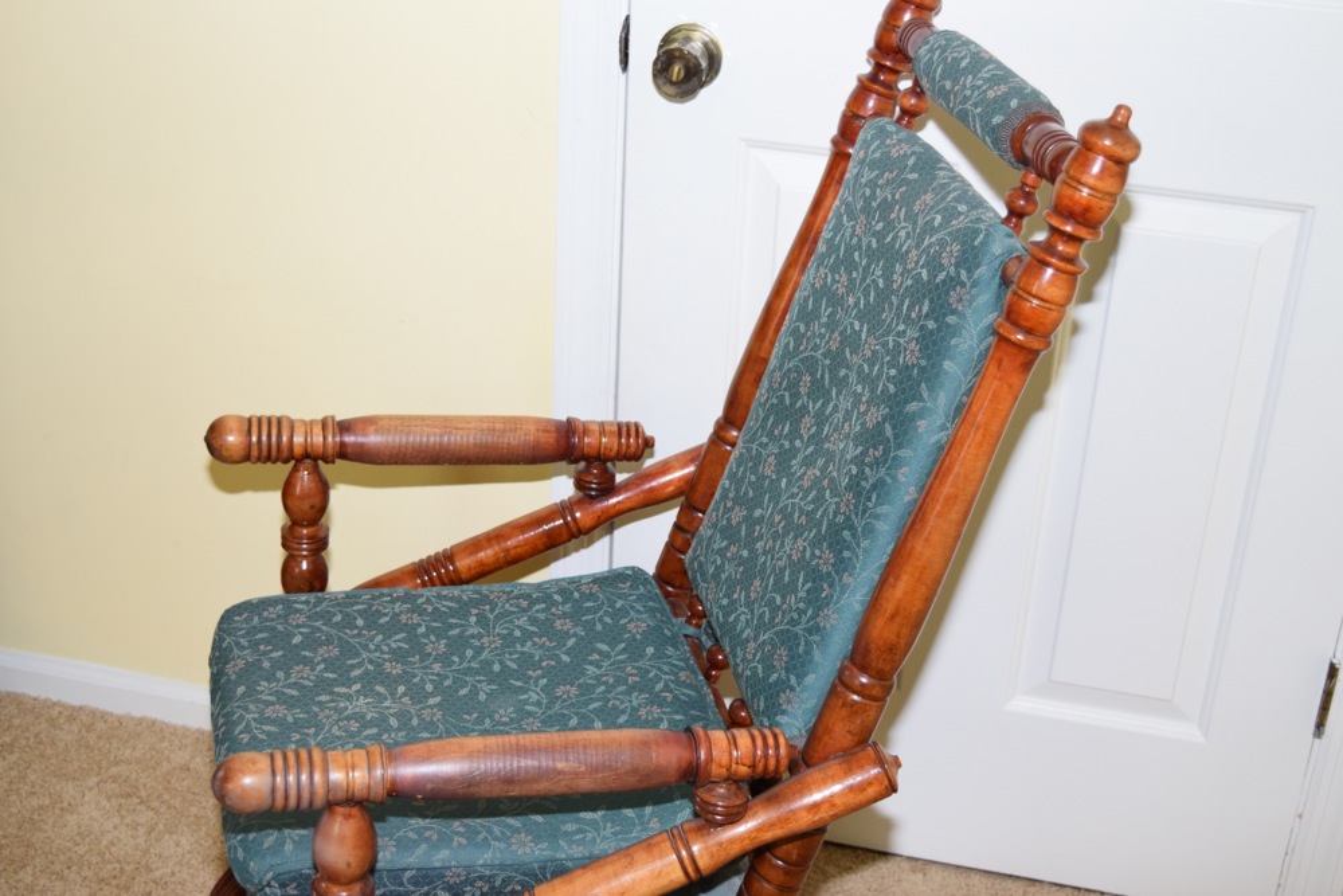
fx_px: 1903
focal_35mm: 51
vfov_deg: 26.5
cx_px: 672
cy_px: 448
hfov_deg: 38.9
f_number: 4.5
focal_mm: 34
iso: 1000
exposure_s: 1/60
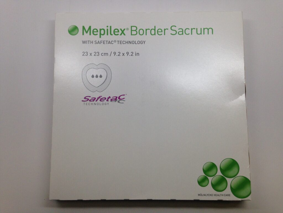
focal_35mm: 33
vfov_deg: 42.9
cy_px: 106
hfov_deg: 55.4
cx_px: 142
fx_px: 270
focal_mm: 4.12
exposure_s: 1/120
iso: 80
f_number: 2.4
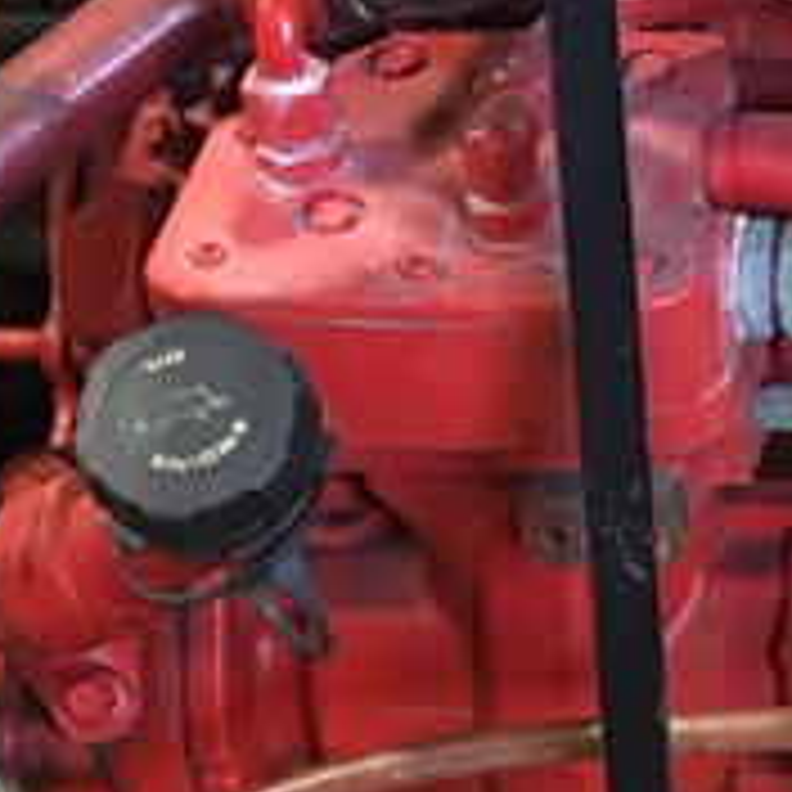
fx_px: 3857
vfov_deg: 11.7
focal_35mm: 149
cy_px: 274
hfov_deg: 10.9
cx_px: 1444
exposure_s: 1/8
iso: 80
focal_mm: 4.15
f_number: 2.2
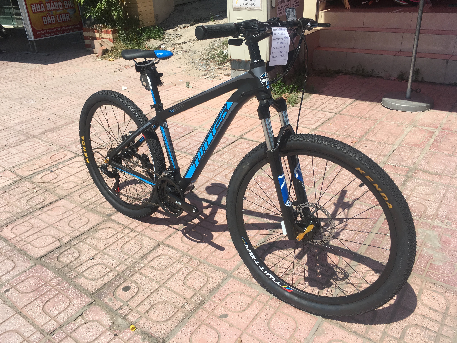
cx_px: 228
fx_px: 383
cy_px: 172
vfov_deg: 48.2
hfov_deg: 61.7
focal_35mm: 29
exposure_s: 1/1748
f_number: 2.2
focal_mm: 4.15
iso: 25
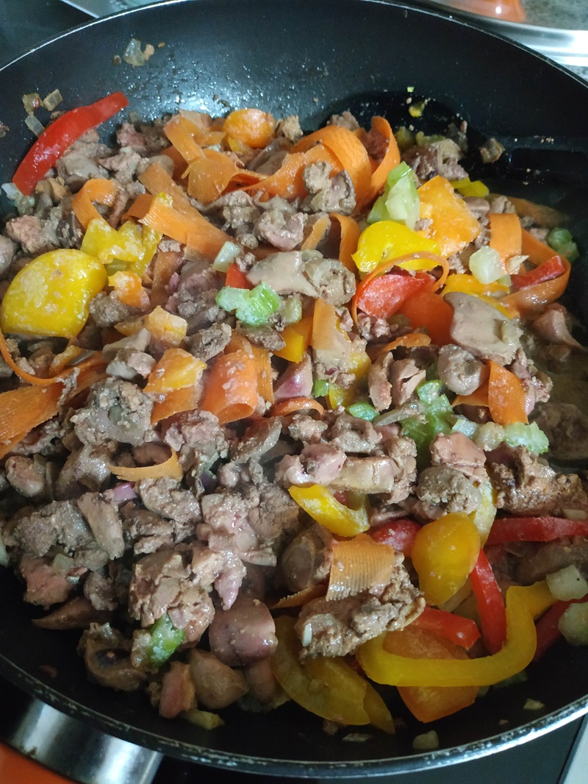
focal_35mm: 24
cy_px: 392
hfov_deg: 56.8
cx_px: 294
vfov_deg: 71.6
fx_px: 543
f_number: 1.9
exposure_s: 1/20
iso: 1600
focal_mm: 3.94
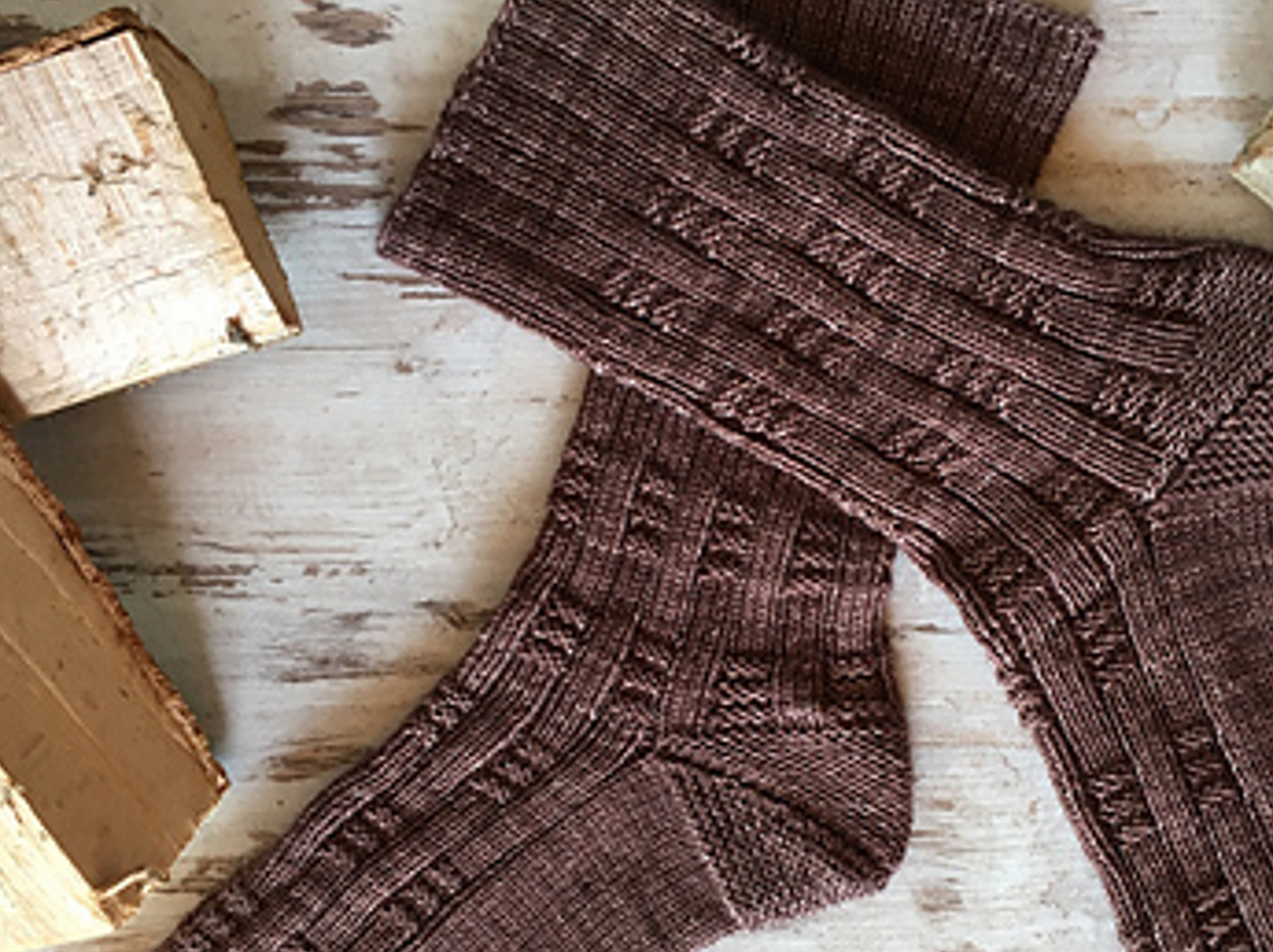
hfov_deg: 44.7
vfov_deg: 34.1
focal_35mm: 42
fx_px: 1543
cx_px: 731
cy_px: 603
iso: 64
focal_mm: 4.15
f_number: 2.2
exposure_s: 1/33
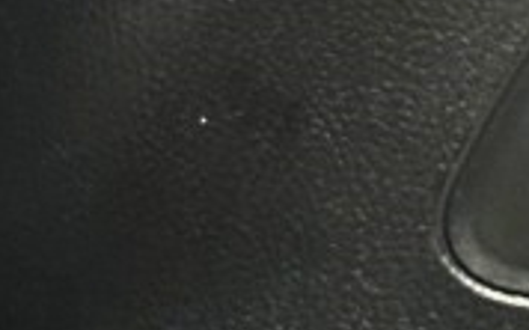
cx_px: 1325
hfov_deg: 6.7
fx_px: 4222
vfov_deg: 4.4
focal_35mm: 293
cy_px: -336
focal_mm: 6.86
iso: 400
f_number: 1.78
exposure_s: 1/30
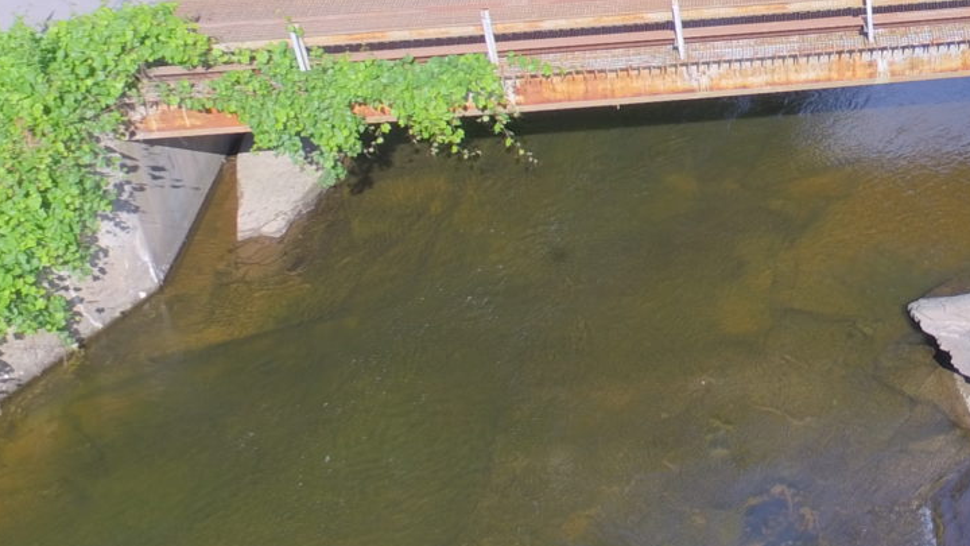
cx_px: 1006
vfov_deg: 19.2
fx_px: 1595
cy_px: 81
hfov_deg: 30.9
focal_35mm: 62
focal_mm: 3.61
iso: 100
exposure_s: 1/142
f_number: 2.8
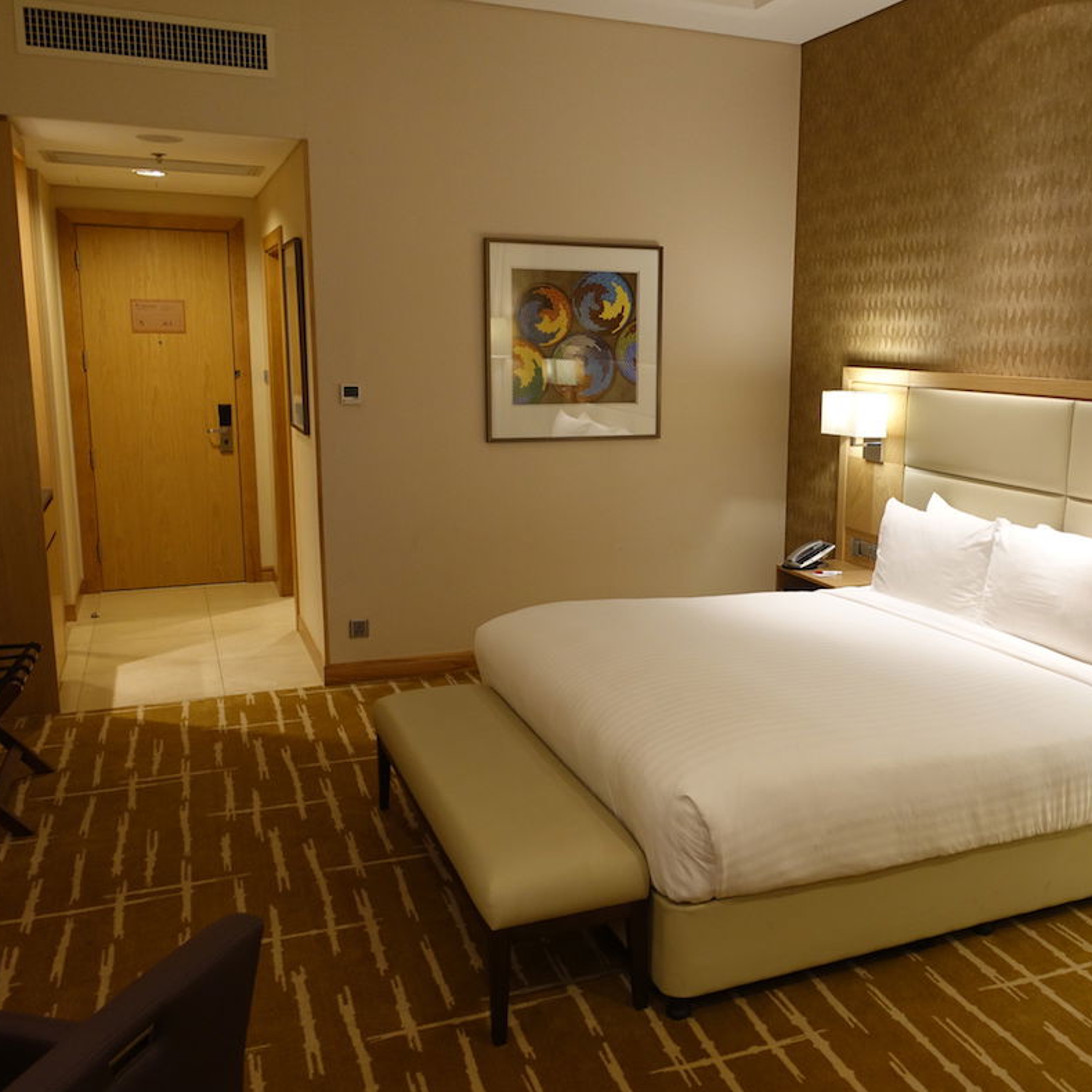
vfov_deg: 52.5
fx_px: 1106
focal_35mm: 31
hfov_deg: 52.0
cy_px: 542
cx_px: 677
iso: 250
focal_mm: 8.8
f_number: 1.8
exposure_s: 1/30
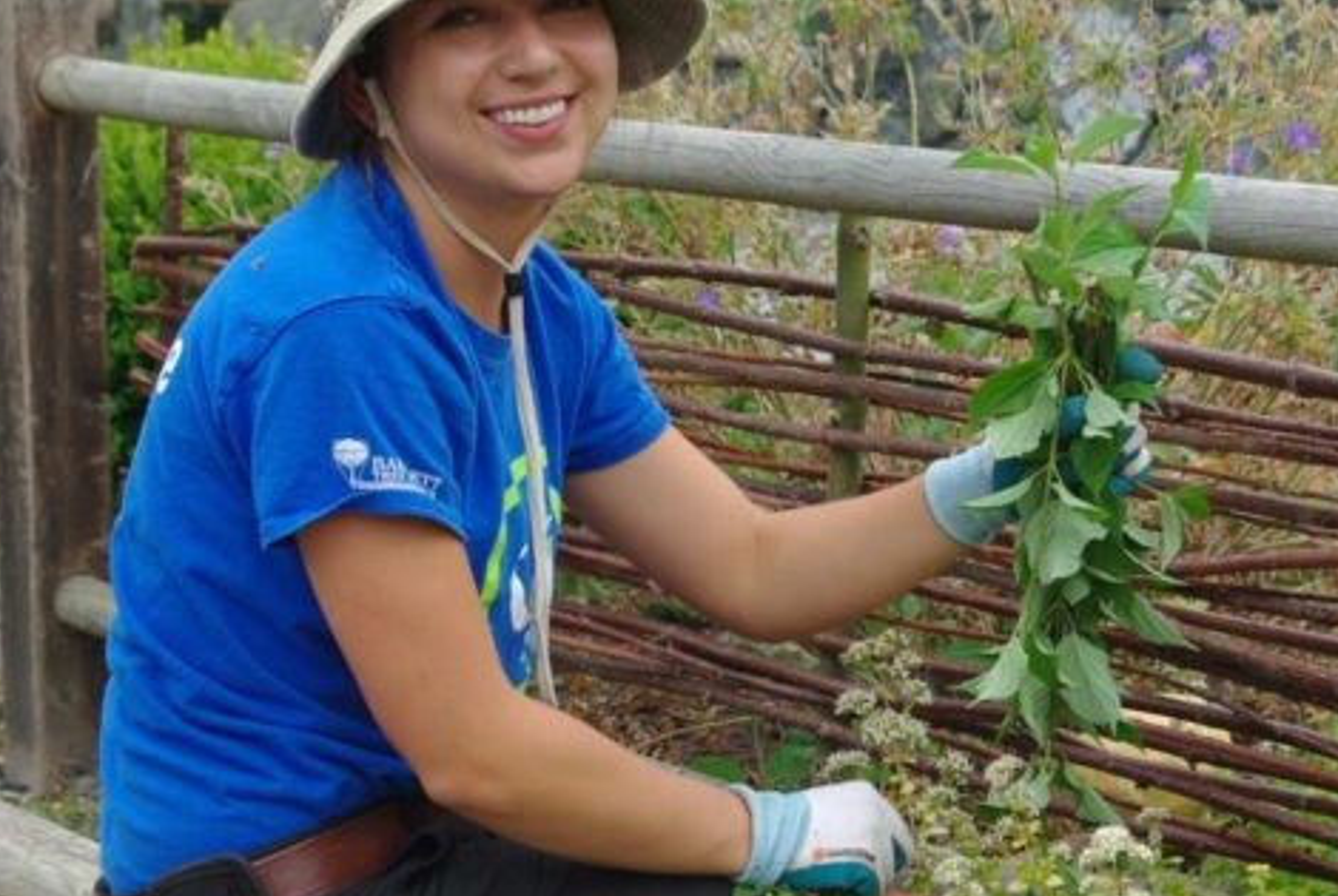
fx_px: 4244
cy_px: 523
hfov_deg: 17.9
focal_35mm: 114
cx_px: 646
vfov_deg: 12.1
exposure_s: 1/90
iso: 100
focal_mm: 35
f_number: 6.7
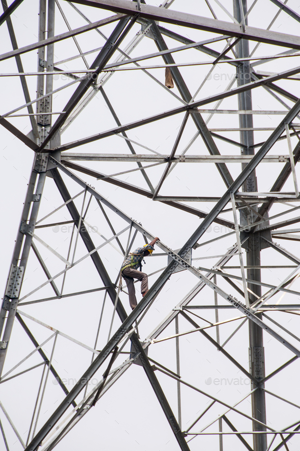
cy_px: 226
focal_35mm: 300
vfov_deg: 6.9
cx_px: 150
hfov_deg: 4.6
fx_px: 3759
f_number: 8
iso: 200
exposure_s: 1/500
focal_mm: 200
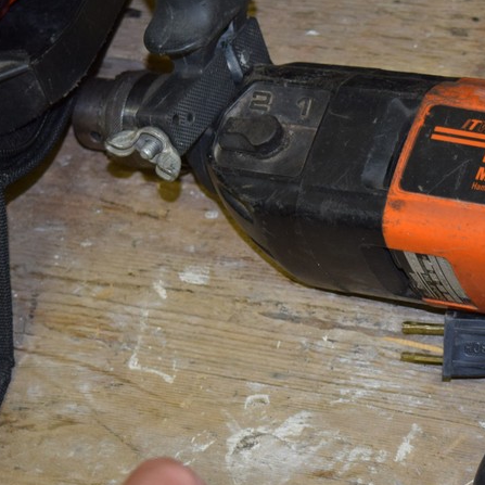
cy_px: 312
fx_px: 1855
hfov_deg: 14.9
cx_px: 322
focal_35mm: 117
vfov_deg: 14.9
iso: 900
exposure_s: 1/60
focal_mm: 40
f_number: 5
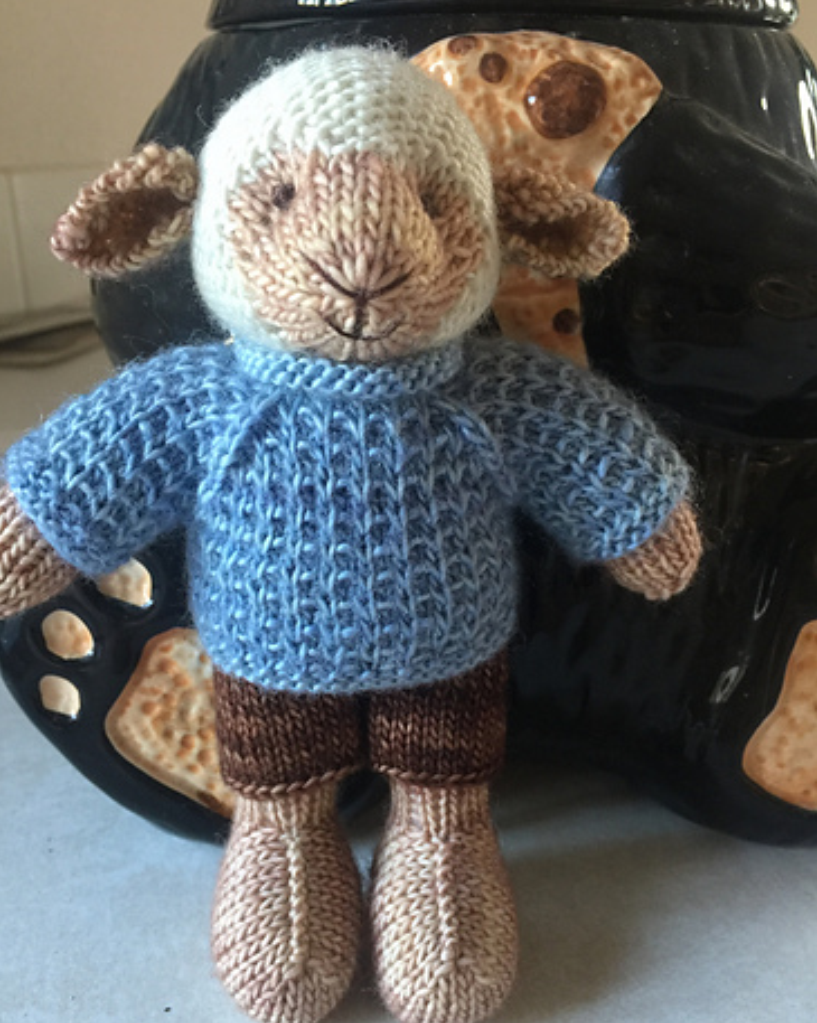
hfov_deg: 47.1
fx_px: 938
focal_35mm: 31
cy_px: 537
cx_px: 400
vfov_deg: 57.2
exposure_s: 1/15
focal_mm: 4.15
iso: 100
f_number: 2.2
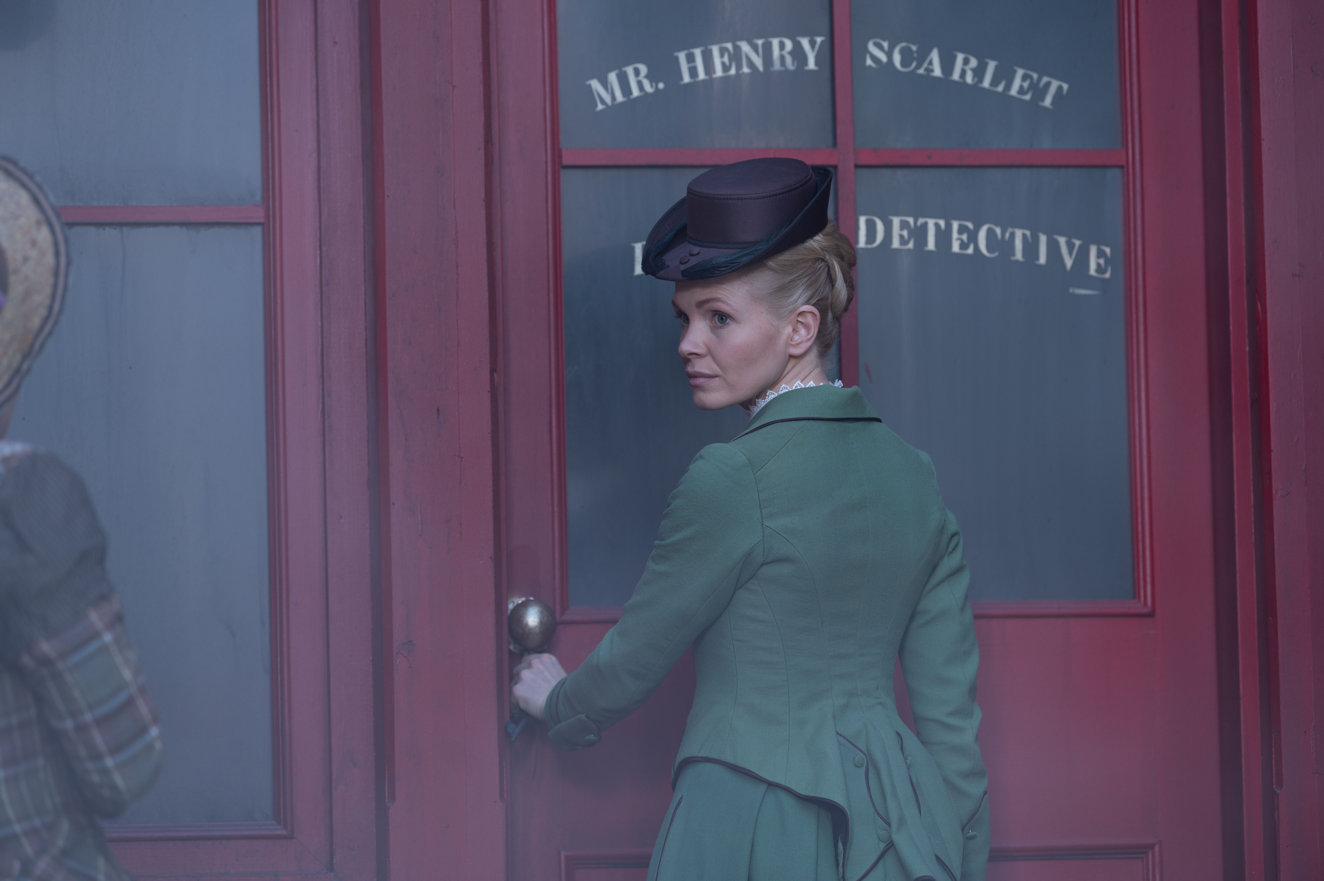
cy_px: 440
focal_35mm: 185
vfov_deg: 7.4
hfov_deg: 11.1
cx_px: 662
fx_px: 6799
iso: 200
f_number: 4
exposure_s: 1/320
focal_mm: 185
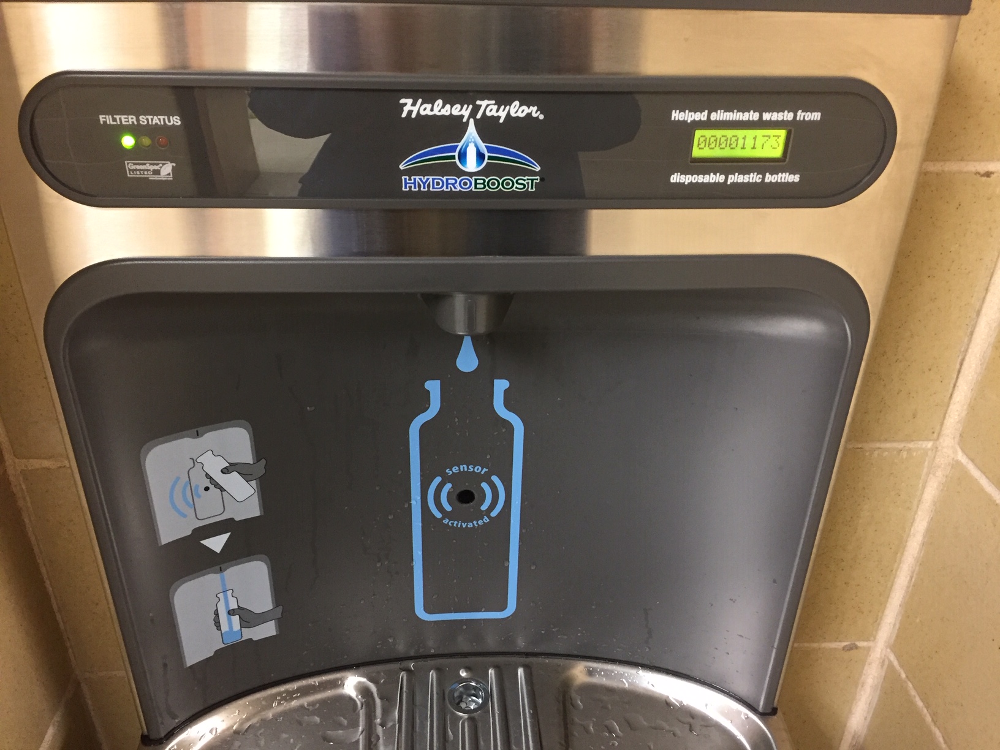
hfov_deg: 61.7
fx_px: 838
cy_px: 375
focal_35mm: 29
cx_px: 500
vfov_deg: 48.2
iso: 250
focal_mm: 4.15
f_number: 2.2
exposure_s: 1/17
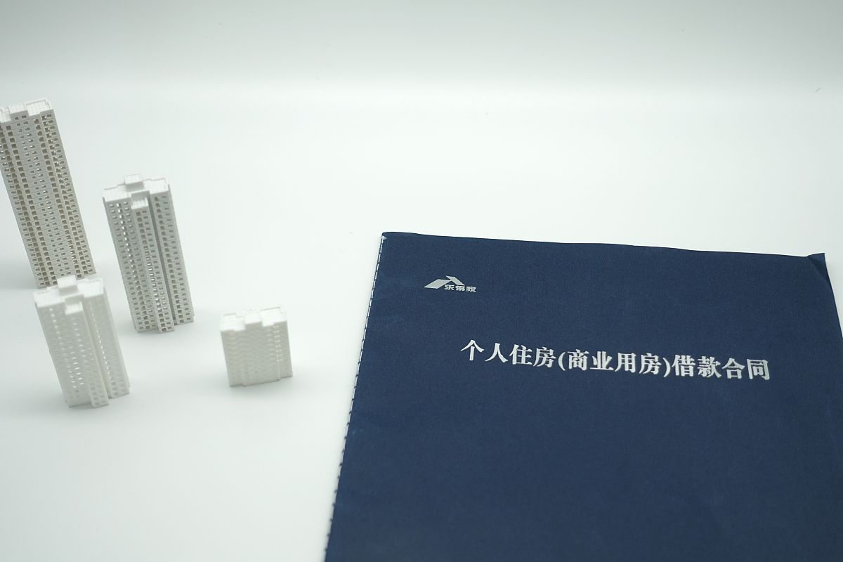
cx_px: 422
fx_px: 1147
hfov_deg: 40.3
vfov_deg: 27.5
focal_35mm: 49
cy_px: 281
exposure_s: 1/100
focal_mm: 17.9
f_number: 2.8
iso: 80
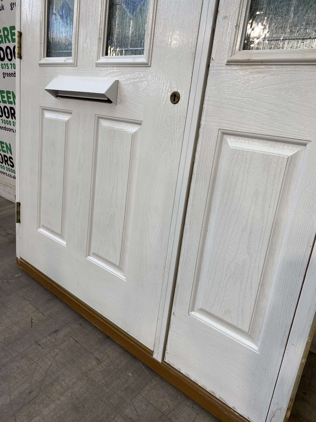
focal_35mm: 26
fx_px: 316
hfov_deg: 53.1
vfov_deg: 67.3
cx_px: 158
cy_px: 211
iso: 32
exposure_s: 1/213
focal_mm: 4.25
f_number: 1.8
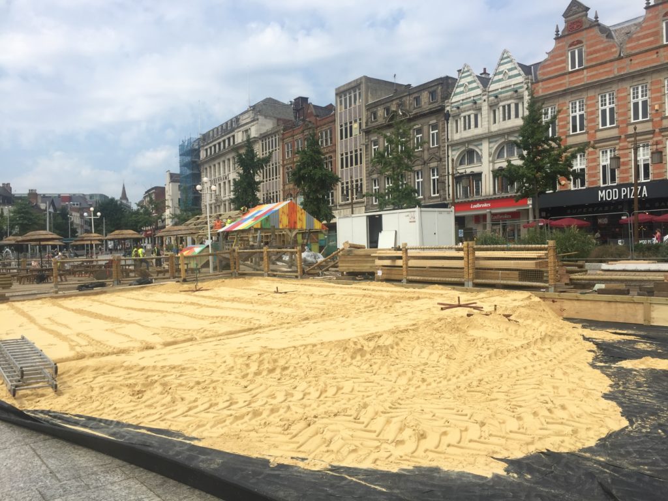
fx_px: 560
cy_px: 250
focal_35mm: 29
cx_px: 334
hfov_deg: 61.7
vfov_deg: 48.2
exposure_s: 1/1364
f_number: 2.2
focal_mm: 4.15
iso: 32
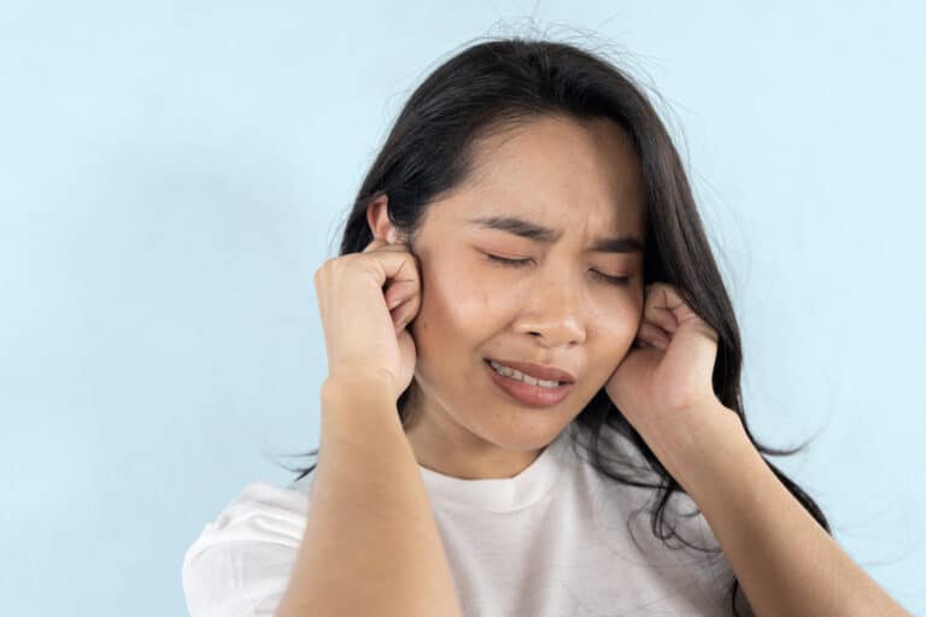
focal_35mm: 41
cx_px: 463
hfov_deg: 47.4
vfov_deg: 32.6
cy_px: 308
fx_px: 1055
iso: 400
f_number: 4
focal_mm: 41
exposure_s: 1/200
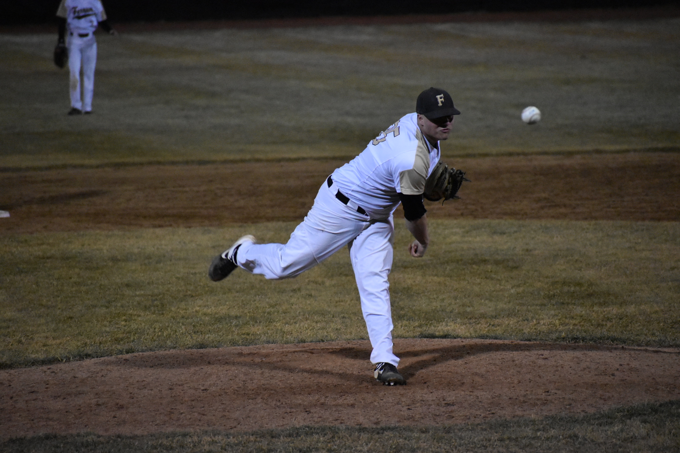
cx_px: 340
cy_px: 226
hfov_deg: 6.2
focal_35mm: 330
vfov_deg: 4.2
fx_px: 6233
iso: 6400
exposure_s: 1/640
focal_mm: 220
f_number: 5.6
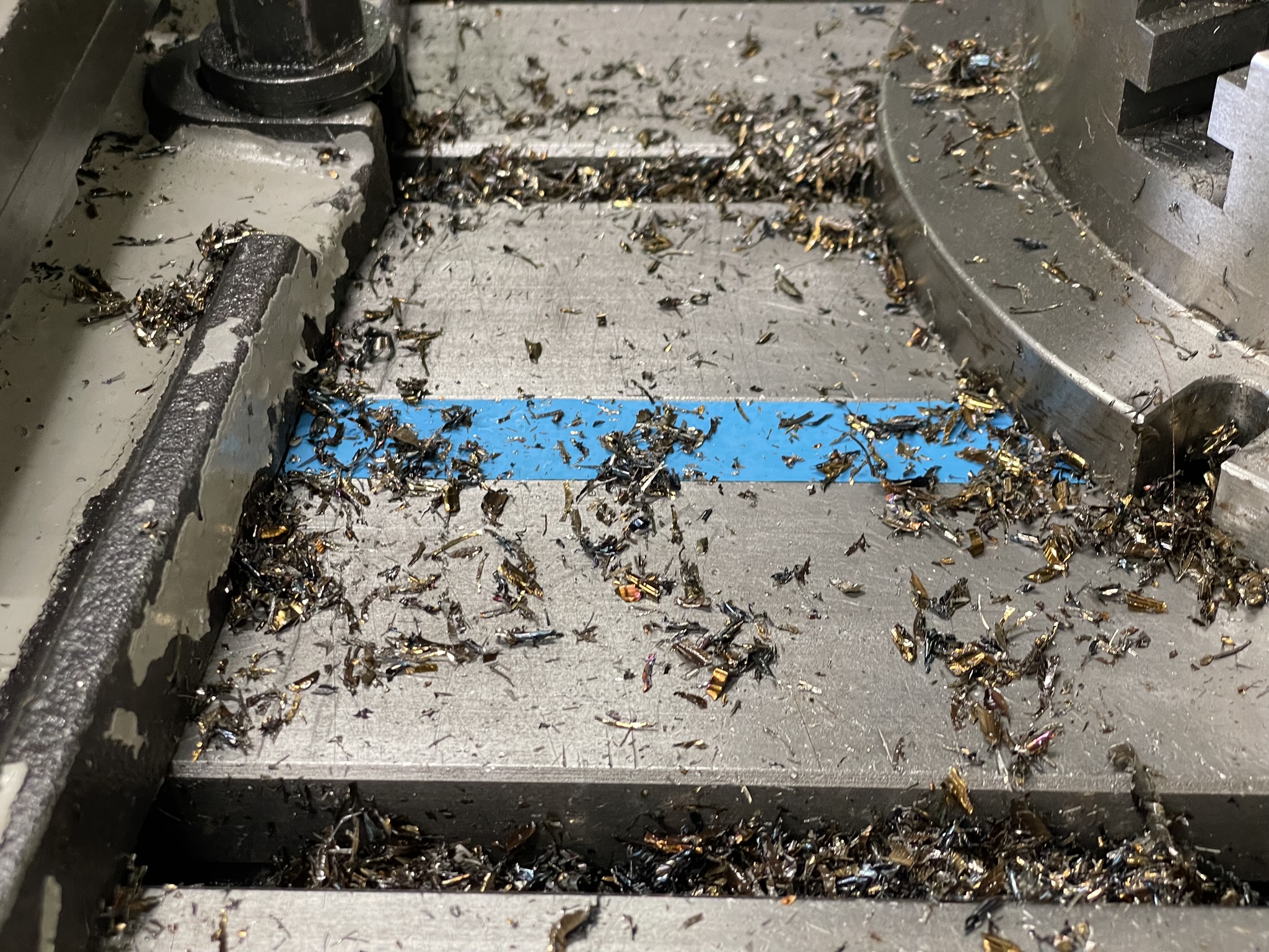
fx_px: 1906
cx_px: 634
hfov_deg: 36.8
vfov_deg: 28.0
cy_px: 476
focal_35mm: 52
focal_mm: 6
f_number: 2
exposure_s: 1/60
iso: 320
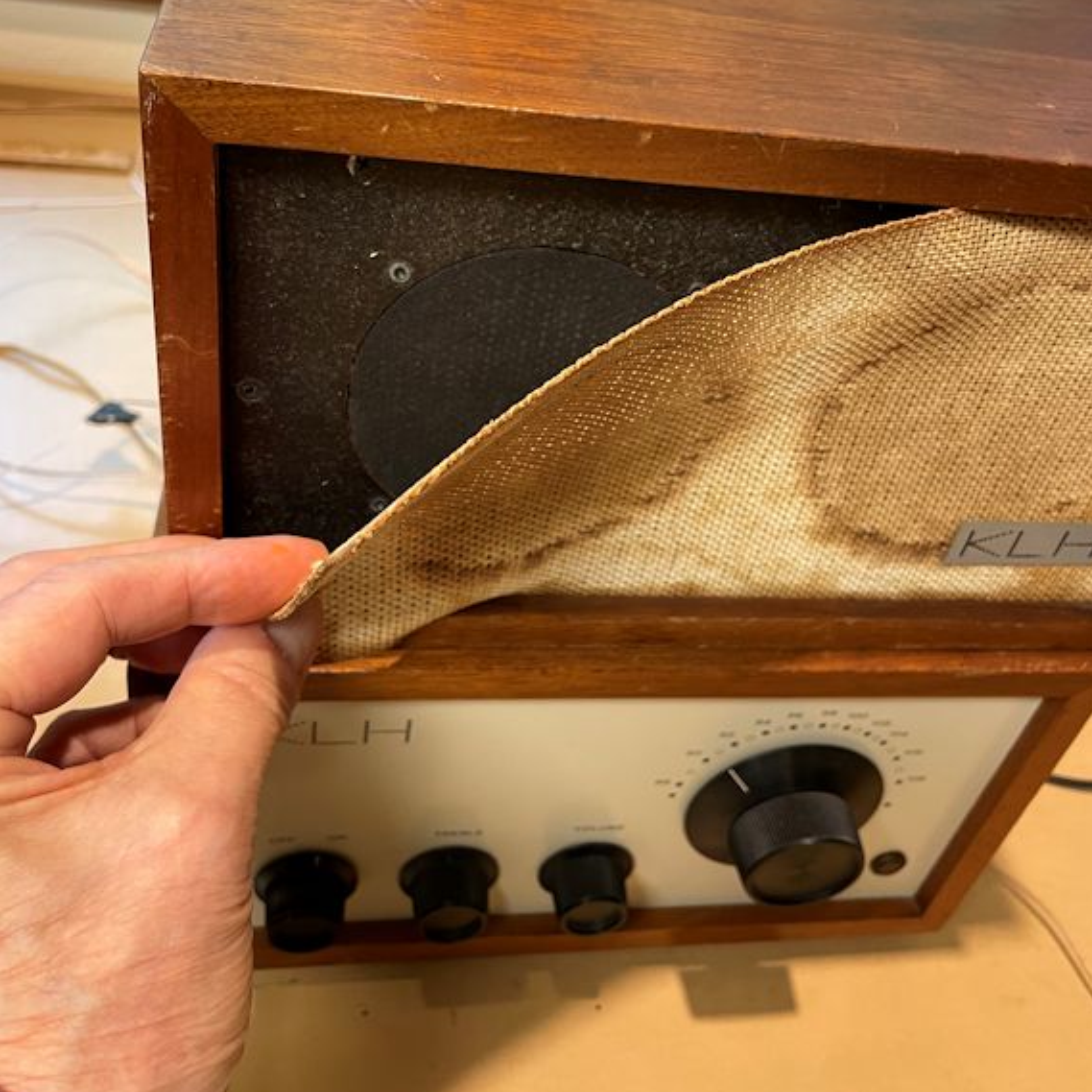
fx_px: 1106
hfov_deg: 52.5
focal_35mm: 31
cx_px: 549
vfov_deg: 52.2
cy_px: 445
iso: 250
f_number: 1.6
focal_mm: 4.2
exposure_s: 1/60
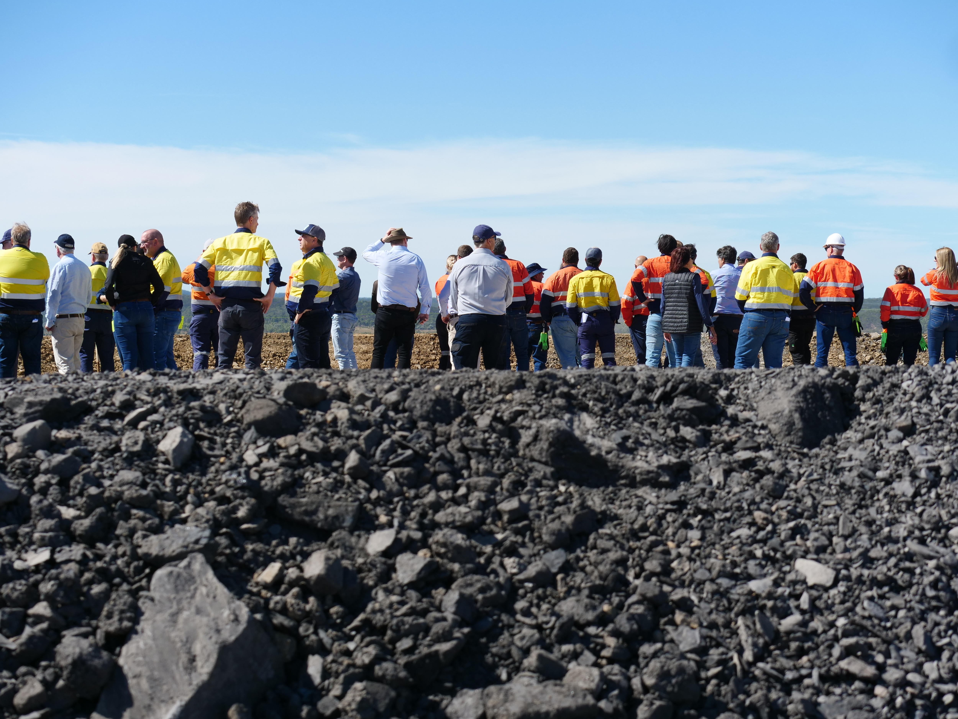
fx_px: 1937
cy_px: 360
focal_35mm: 70
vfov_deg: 21.0
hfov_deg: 27.8
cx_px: 479
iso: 200
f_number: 6.3
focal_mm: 35
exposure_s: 1/640
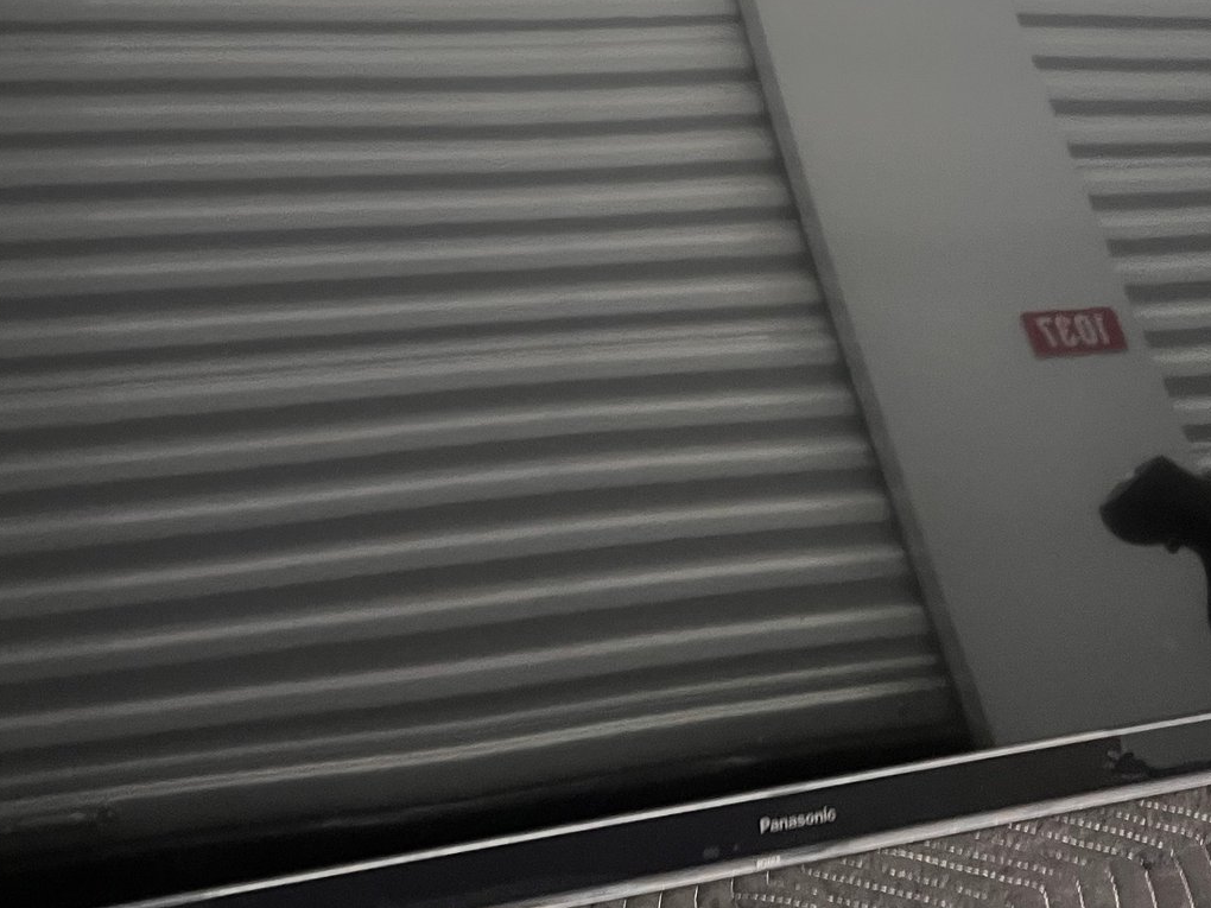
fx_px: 1784
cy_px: 233
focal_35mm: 51
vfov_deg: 28.2
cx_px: 486
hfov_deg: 37.4
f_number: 1.6
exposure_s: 1/60
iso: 200
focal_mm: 5.1
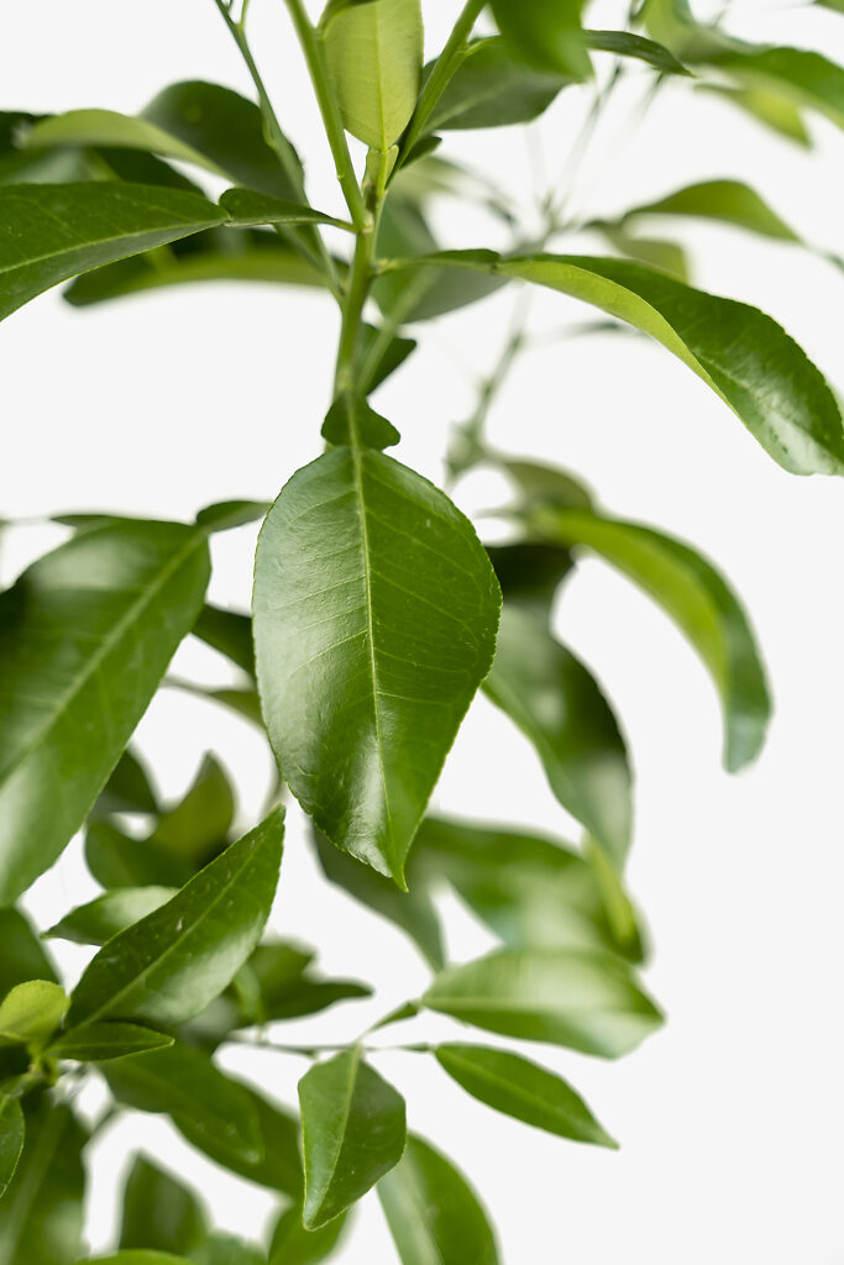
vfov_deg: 27.0
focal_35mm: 75
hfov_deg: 18.2
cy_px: 632
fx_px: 2636
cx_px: 422
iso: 250
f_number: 3.2
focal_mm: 75
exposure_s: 1/200
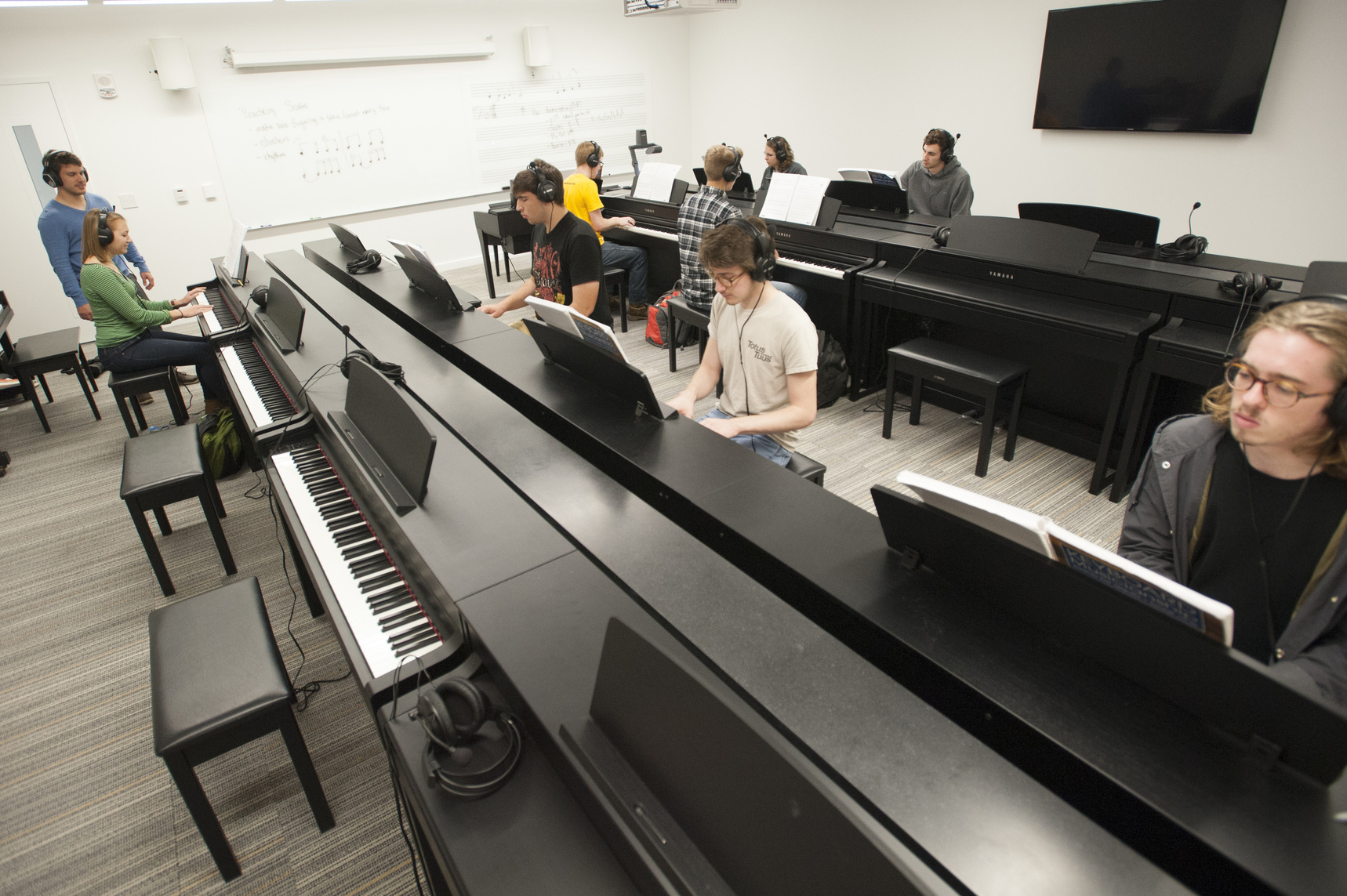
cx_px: 636
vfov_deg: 64.3
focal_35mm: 19
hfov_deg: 86.9
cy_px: 403
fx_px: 710
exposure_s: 1/160
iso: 2000
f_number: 3.5
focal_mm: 17
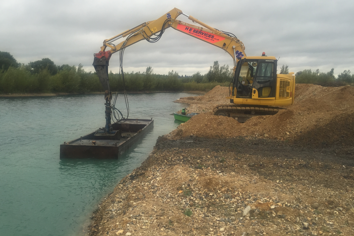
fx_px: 305
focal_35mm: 31
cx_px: 176
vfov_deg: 42.2
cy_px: 100
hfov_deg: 60.3
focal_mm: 4.15
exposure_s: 1/353
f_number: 2.2
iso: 32
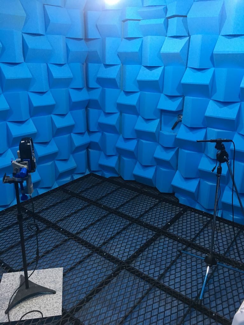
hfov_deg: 48.2
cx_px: 122
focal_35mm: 29
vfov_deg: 61.7
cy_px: 162
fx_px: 273
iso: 64
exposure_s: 1/15
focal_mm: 4.15
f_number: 2.2
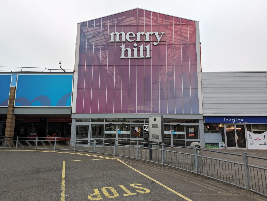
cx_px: 134
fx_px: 185
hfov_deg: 71.5
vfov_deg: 56.9
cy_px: 100
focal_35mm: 24
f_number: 1.85
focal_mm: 6.81
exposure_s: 1/251
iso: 47
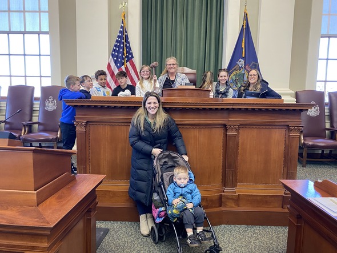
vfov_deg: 53.1
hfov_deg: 67.3
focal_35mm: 26
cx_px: 168
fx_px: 253
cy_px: 126
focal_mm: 4.25
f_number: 1.8
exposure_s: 1/60
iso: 125
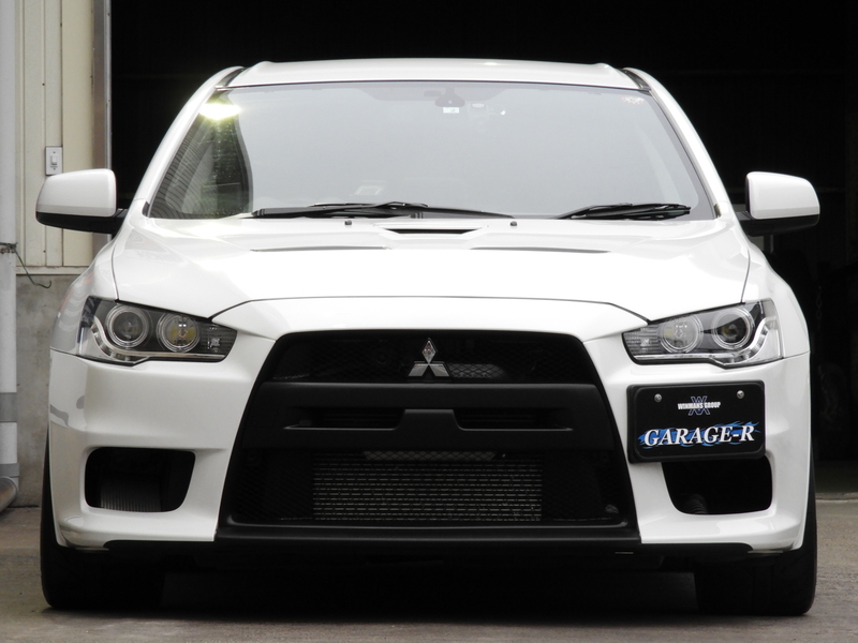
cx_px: 429
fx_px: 4462
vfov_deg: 8.2
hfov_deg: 11.0
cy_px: 322
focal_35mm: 180
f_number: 5.3
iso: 400
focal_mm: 32.2
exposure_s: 1/50
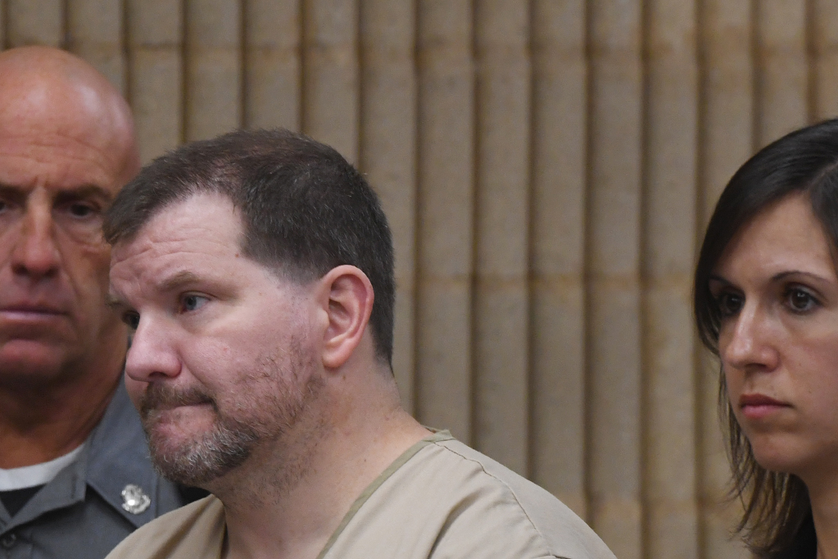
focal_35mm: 352
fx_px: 8193
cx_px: 331
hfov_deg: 5.9
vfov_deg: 3.9
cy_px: 485
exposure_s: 1/60
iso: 1600
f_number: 5.6
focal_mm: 200
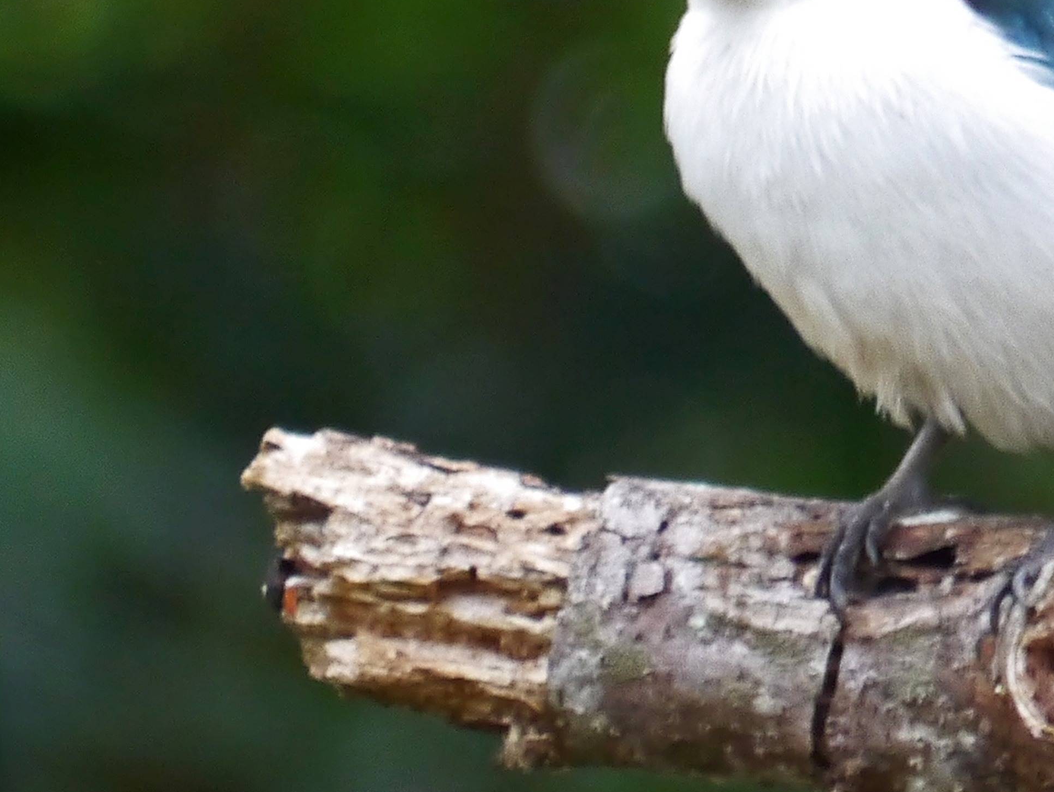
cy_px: 193
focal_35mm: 954
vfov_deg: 1.6
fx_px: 29064
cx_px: 687
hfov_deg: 2.1
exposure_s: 1/200
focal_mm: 200
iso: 800
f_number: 5.6
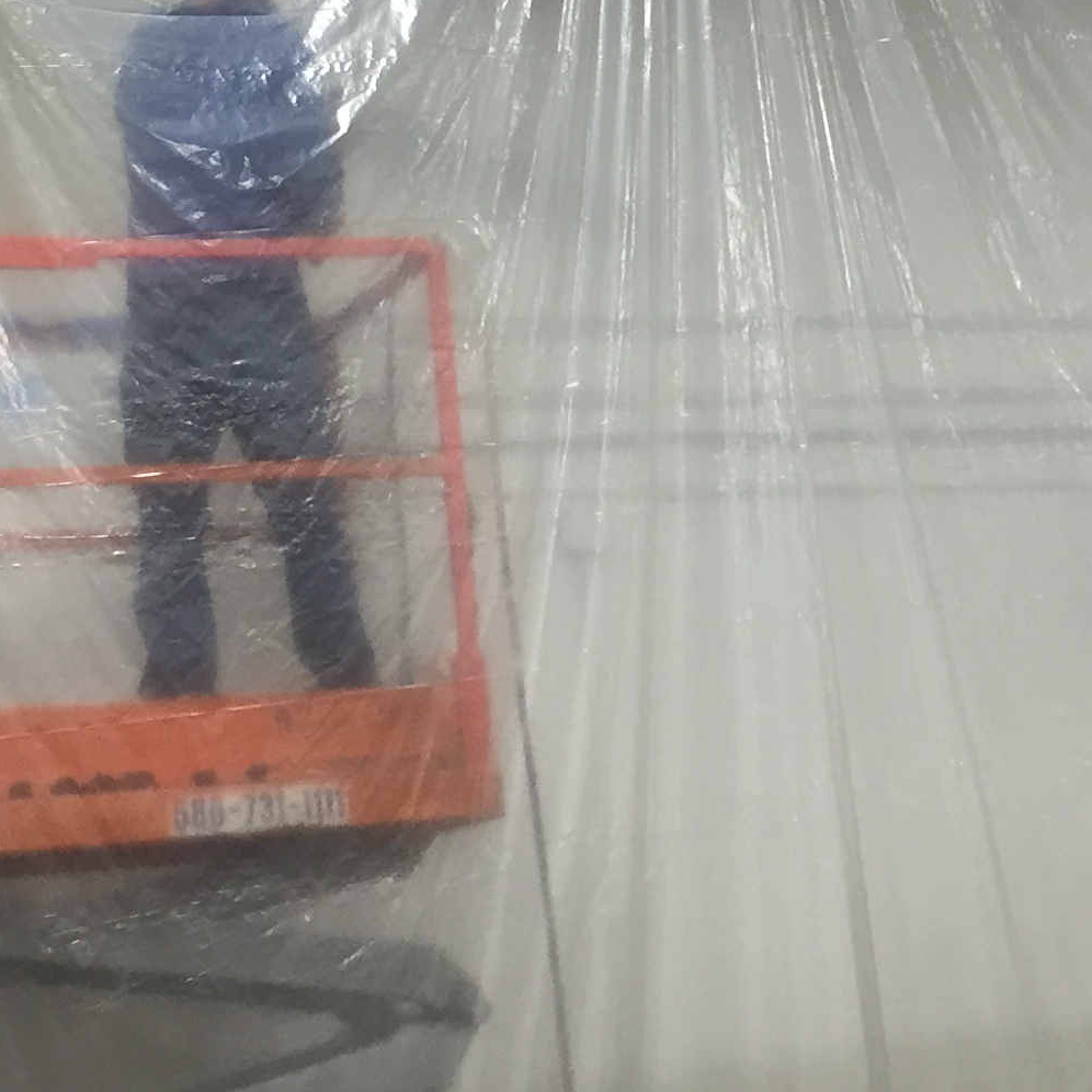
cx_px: 594
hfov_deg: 20.6
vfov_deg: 20.4
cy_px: 190
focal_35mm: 84
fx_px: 2998
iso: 50
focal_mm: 4.15
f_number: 2.2
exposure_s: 1/30
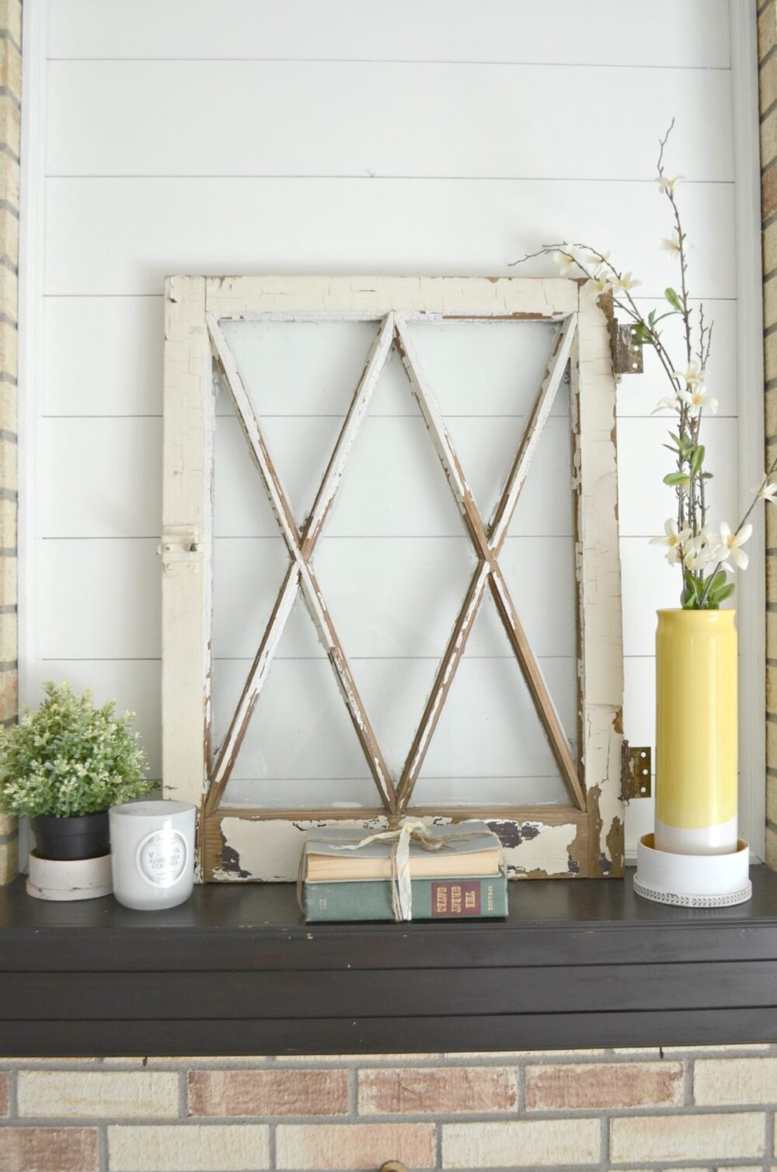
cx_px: 388
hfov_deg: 39.8
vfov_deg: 57.3
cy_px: 586
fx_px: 1073
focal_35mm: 33
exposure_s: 1/80
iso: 400
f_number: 4.5
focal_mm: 22
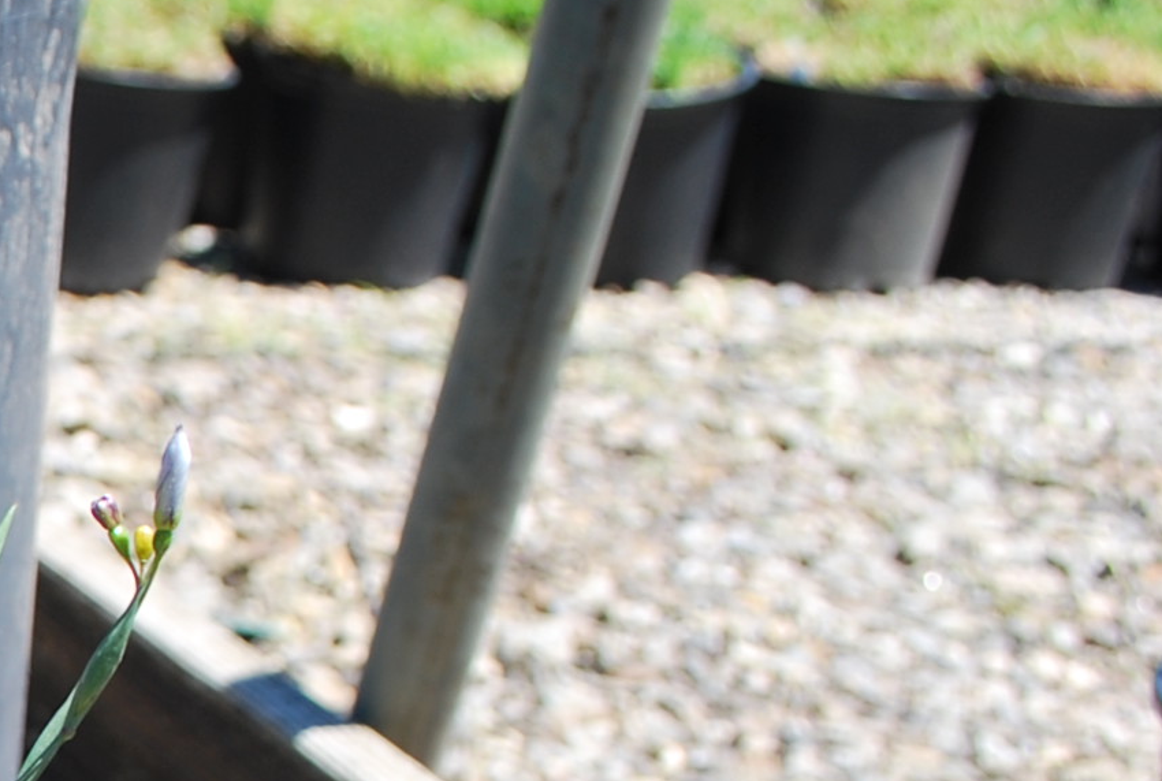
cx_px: -779
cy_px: 1090
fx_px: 2976
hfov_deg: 18.4
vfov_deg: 14.2
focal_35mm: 92
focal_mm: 18
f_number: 7.1
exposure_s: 1/200
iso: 100
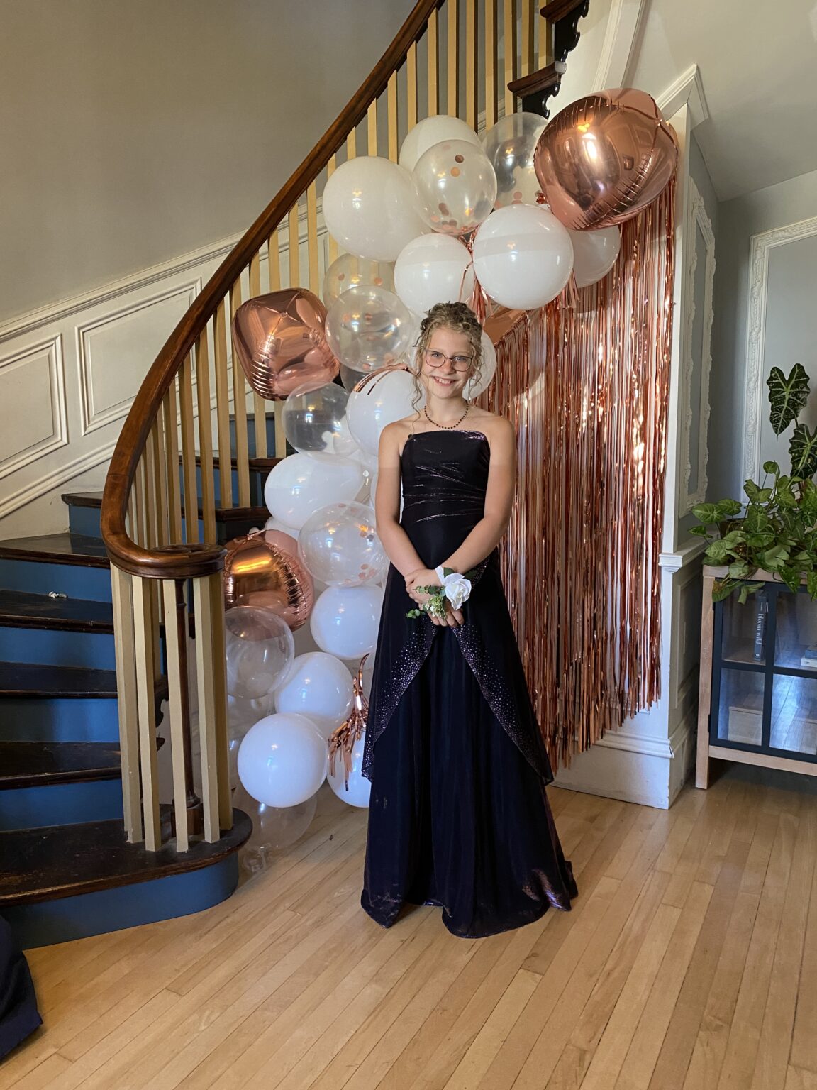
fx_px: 818
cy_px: 545
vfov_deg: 67.3
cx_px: 408
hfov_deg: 53.1
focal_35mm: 26
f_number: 1.8
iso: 320
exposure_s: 1/60
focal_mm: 4.25
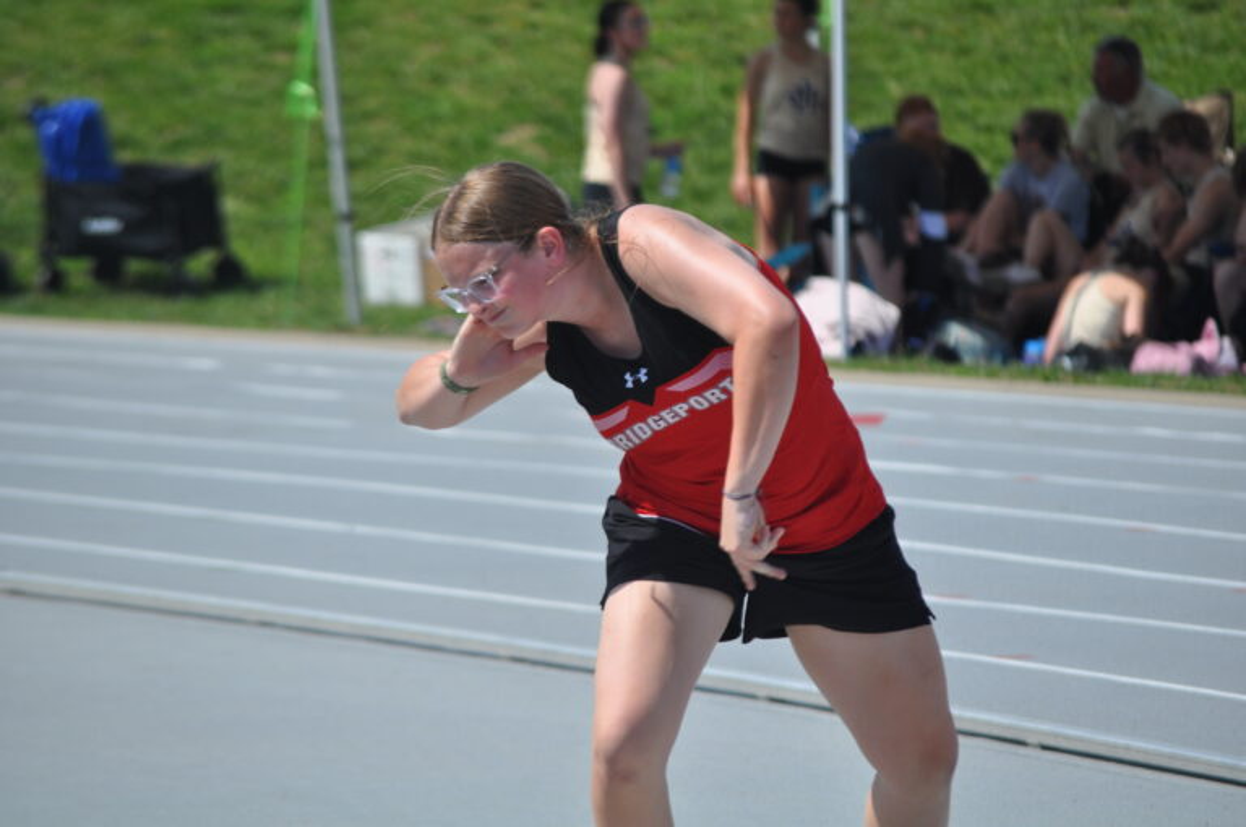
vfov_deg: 4.6
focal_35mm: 300
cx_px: 623
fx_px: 10370
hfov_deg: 6.9
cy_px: 414
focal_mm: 200
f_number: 7.1
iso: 200
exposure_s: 1/800
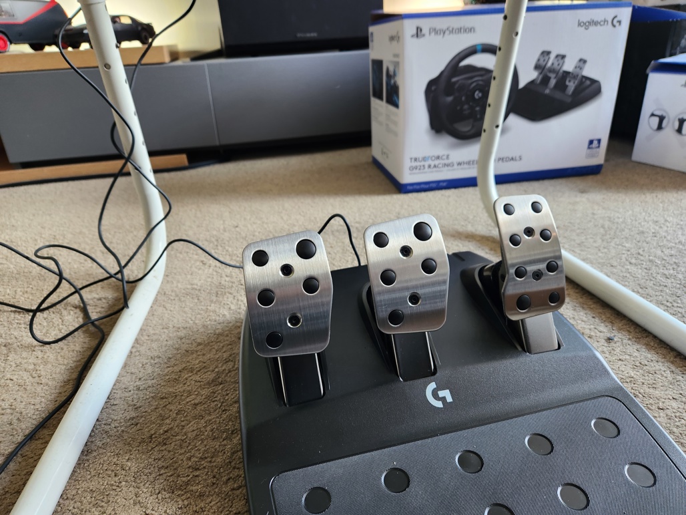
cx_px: 343
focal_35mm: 23
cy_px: 258
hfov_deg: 73.9
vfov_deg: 58.9
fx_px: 456
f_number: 1.8
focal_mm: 5.4
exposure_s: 1/52
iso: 200
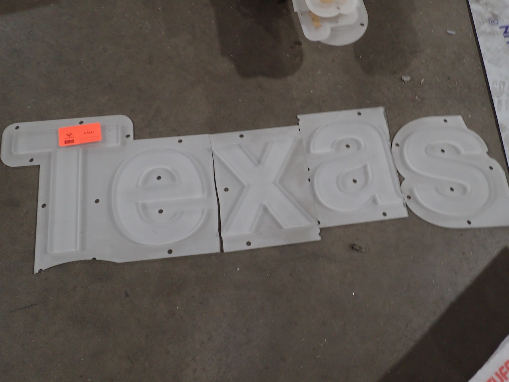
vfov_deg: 46.8
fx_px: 441
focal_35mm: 30
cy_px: 191
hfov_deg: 60.0
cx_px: 254
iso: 320
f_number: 2.3
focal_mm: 5.5
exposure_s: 1/30
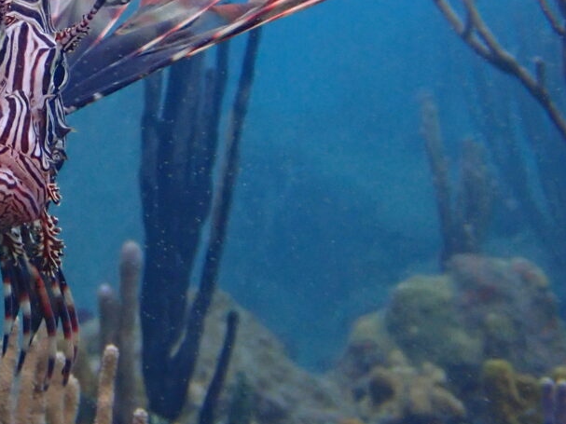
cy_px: -9
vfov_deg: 11.8
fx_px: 2027
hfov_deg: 15.3
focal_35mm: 124
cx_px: -119
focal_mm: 8.99
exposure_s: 1/100
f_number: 4.5
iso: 400
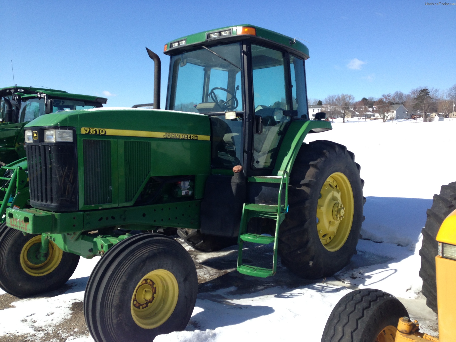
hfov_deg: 55.4
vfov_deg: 42.9
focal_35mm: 33
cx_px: 228
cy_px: 171
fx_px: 435
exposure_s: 1/1748
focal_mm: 4.12
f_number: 2.4
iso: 64
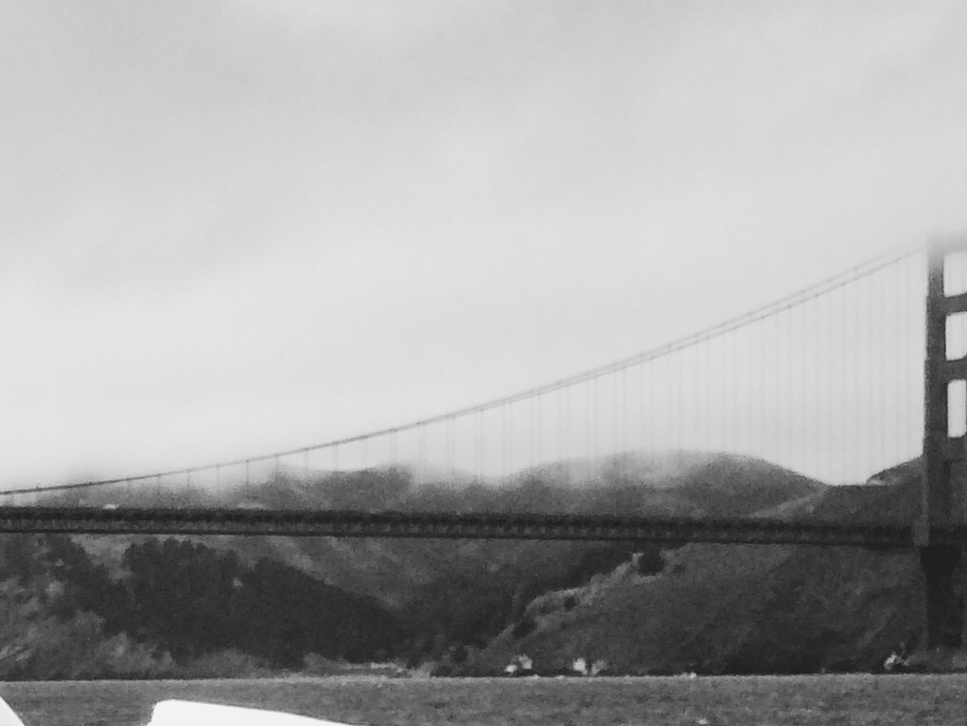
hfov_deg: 18.3
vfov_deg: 15.9
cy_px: 504
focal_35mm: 93
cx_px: -558
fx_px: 2598
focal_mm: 4.15
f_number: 2.2
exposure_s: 1/3425
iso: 32
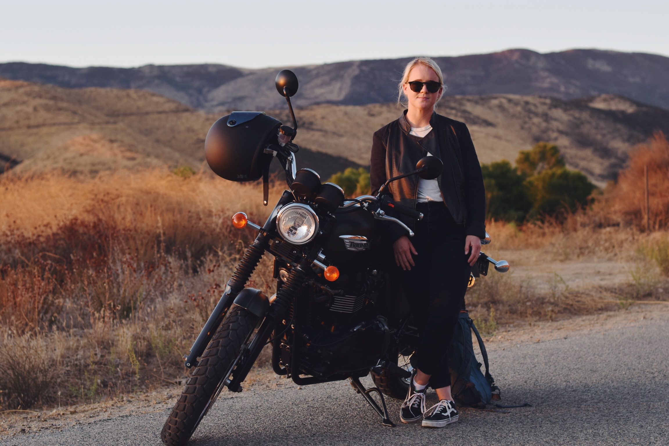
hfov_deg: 27.0
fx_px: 1394
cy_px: 223
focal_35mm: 75
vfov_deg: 18.2
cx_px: 334
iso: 100
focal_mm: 50
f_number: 3.5
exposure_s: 1/160
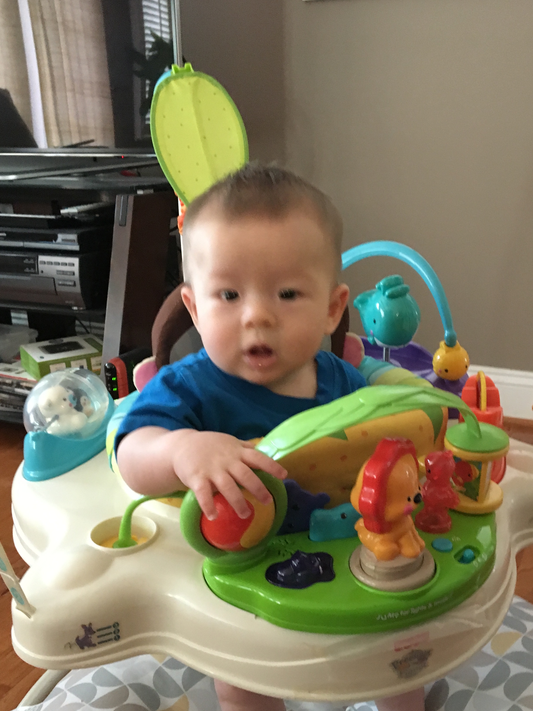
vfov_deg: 51.0
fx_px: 739
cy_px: 428
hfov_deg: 39.6
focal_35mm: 36
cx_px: 307
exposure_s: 1/15
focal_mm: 4.15
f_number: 2.2
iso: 400
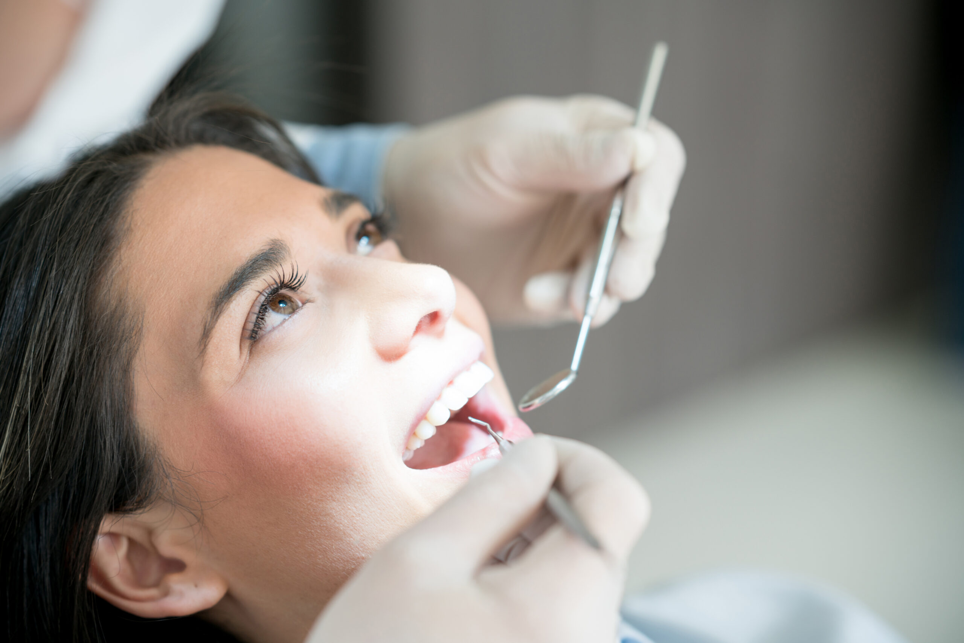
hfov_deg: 23.9
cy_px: 322
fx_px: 2276
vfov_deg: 16.1
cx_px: 482
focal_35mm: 85
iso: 160
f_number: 2
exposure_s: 1/100
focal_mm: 85
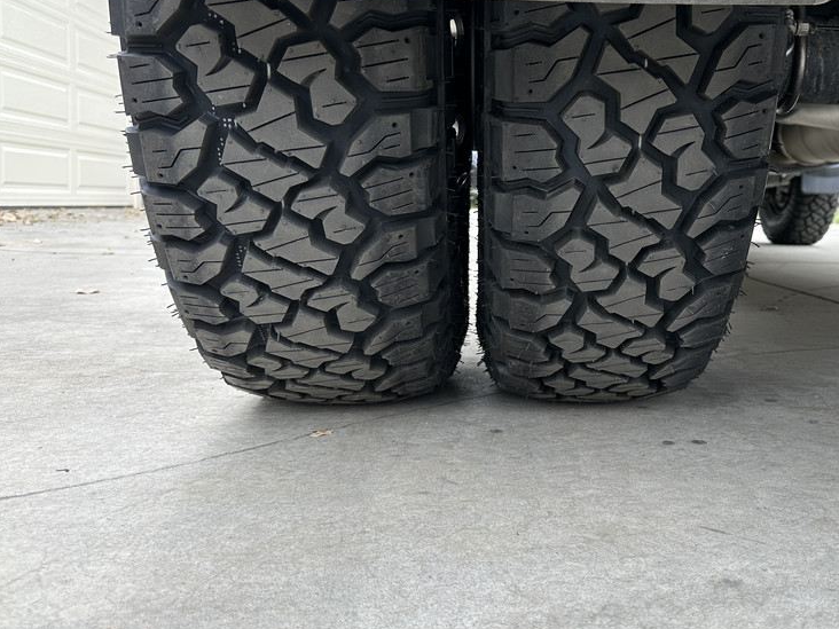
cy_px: 314
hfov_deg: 51.2
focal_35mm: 35
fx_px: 848
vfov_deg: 40.7
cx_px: 590
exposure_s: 1/594
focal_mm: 6.86
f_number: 1.78
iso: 80
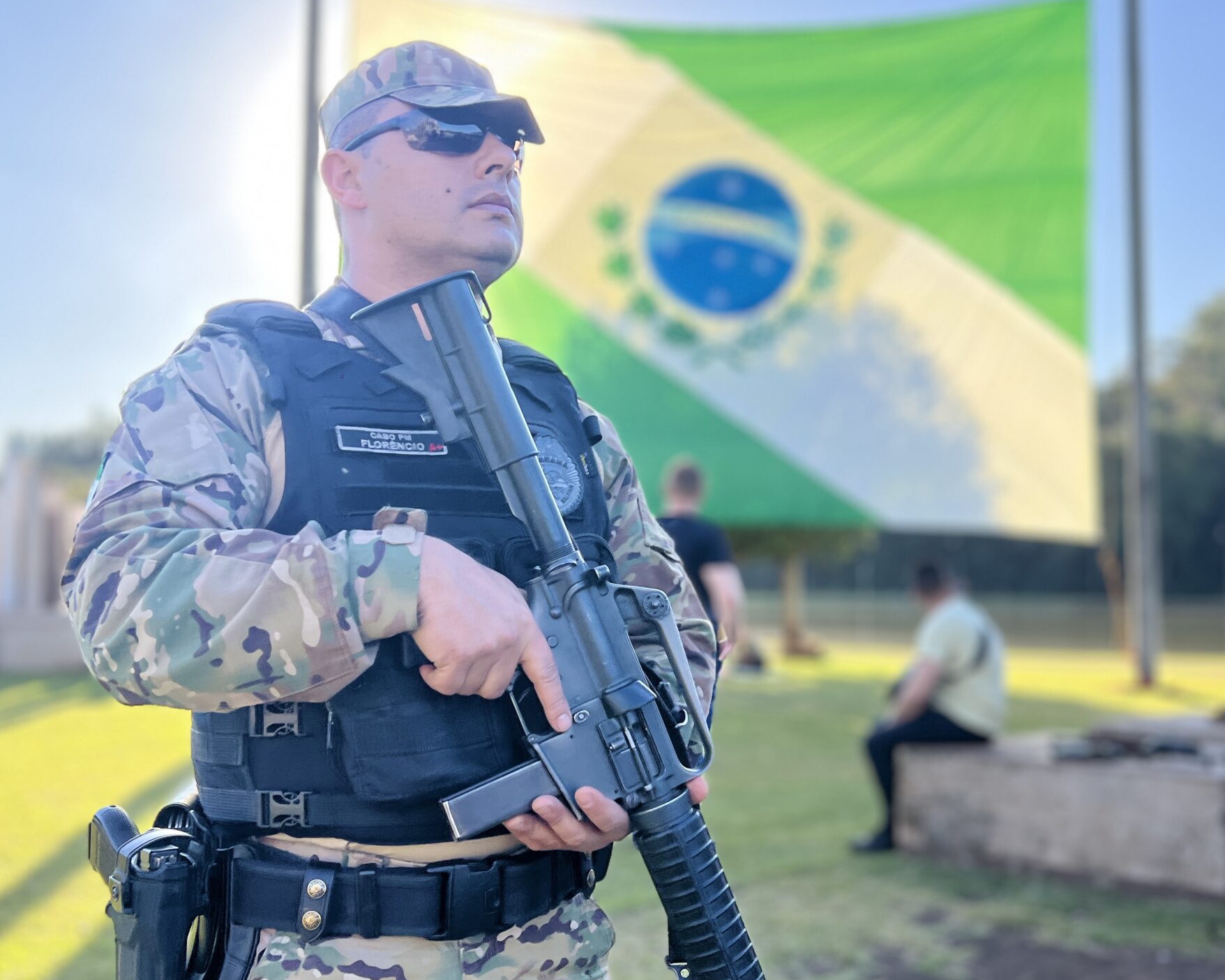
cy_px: 539
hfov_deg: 49.1
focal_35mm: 37
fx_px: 1342
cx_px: 625
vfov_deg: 40.1
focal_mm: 5.7
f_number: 1.5
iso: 50
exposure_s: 1/1553
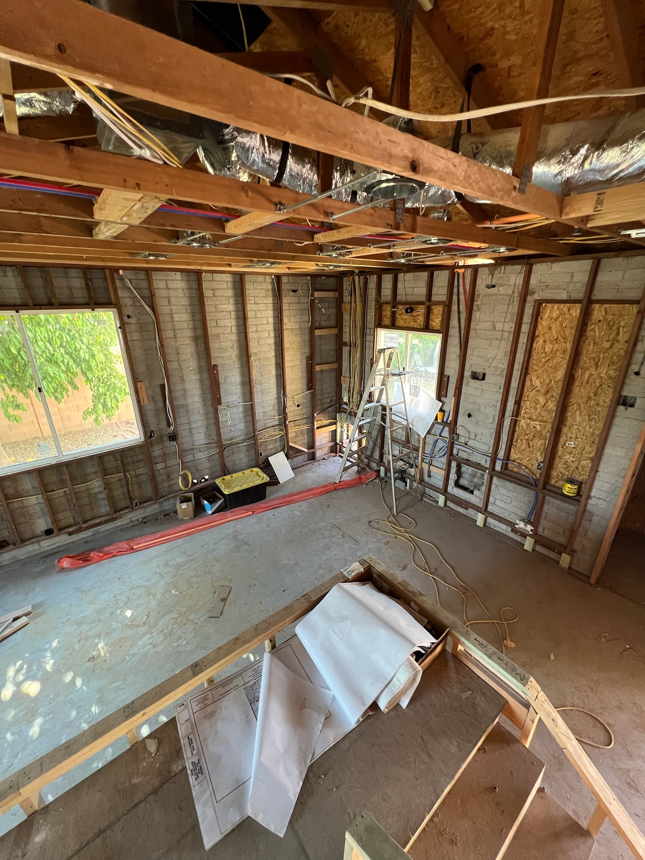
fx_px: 323
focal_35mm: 13
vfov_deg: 106.2
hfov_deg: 89.9
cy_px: 430
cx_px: 322
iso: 320
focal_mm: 1.57
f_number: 1.8
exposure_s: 1/60
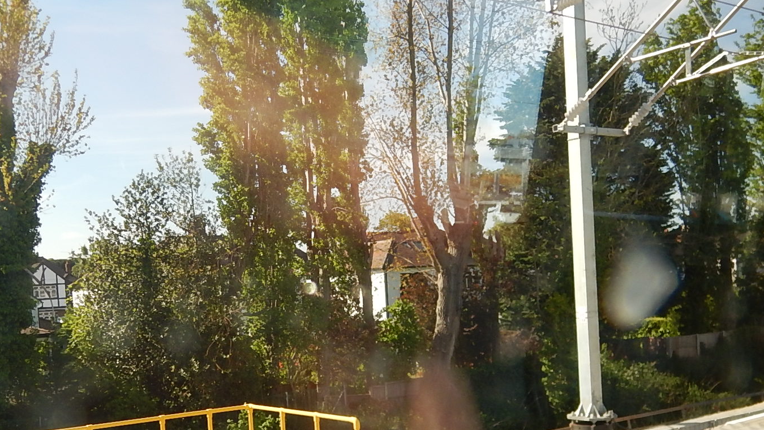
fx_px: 891
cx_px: 325
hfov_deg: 46.3
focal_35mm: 44
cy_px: 338
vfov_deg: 26.6
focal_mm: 4.3
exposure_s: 1/500
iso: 125
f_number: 2.8
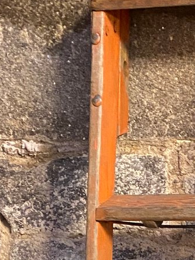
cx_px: 185
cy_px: 526
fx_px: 864
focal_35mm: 115
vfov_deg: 14.2
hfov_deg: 12.8
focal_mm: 4.25
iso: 500
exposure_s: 1/30
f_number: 1.8
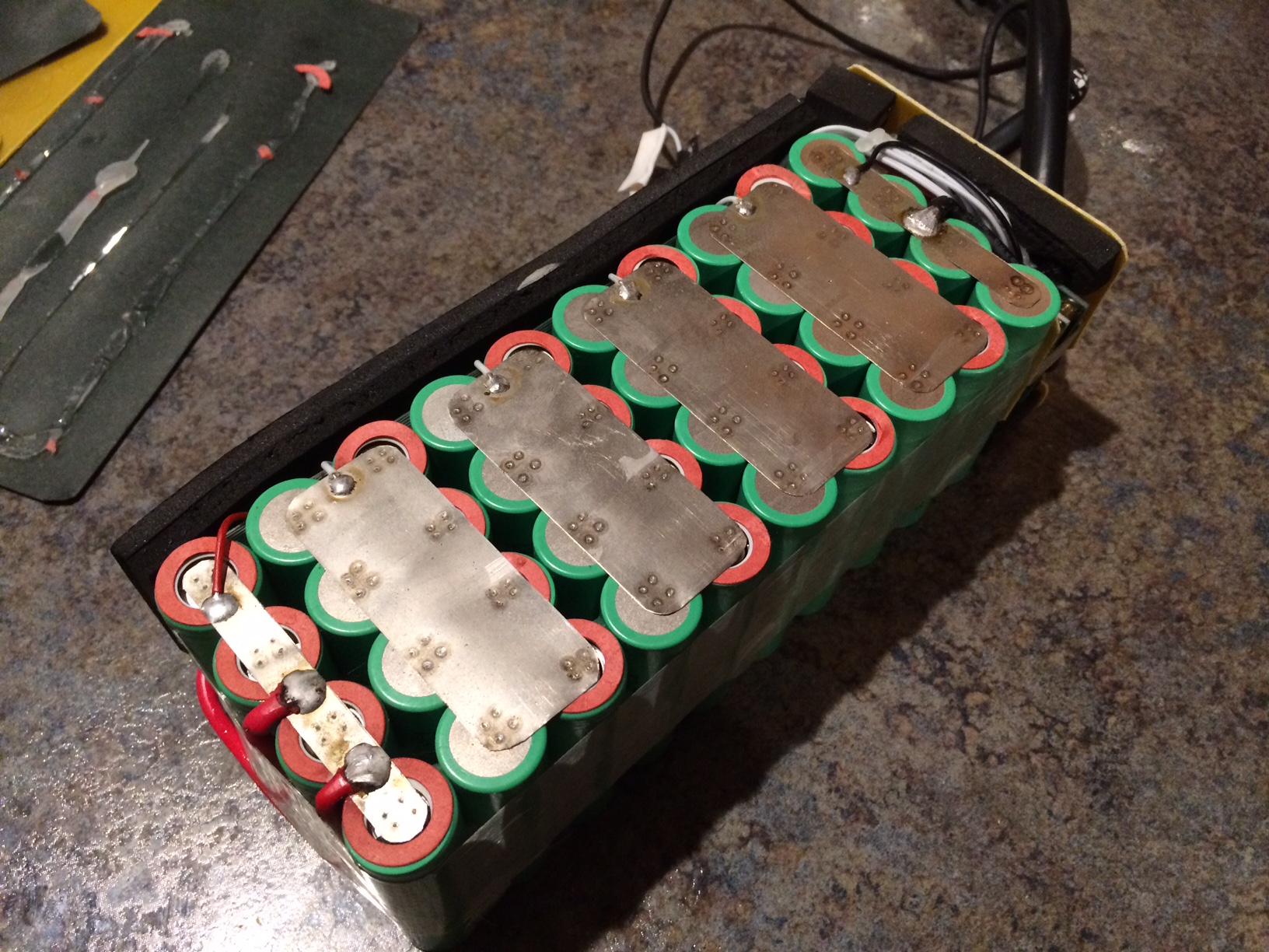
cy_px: 476
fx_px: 1063
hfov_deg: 61.7
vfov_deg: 48.2
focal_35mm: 29
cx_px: 634
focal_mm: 4.15
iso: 250
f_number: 2.2
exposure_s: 1/30
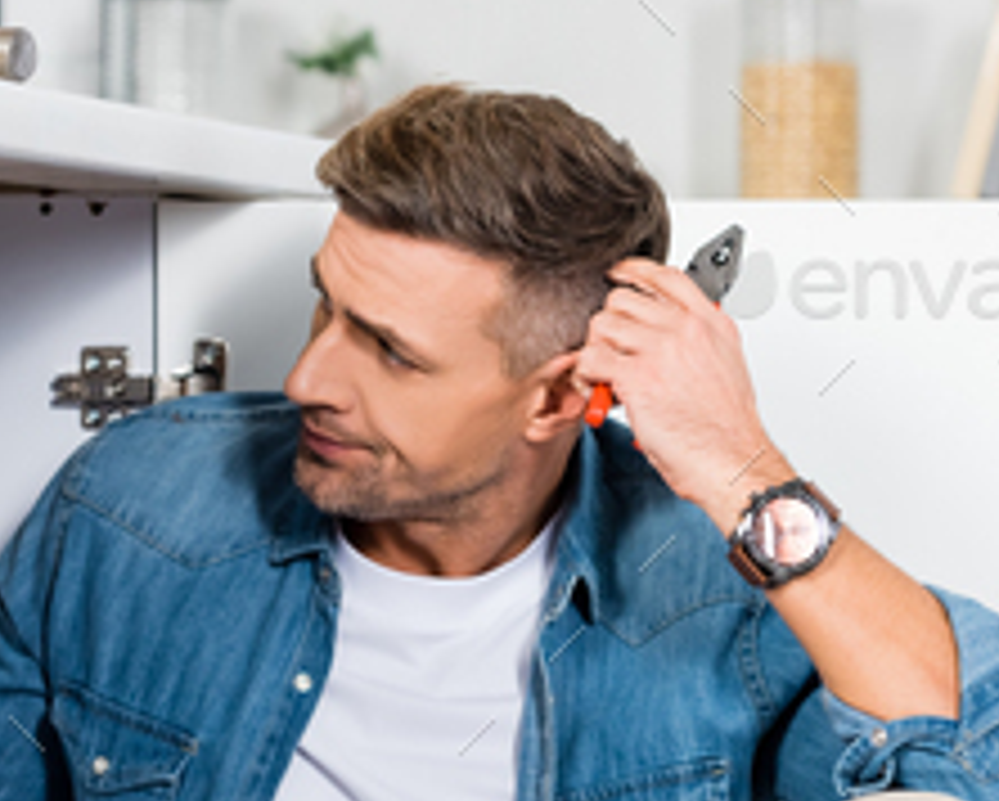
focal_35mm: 254
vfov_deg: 6.1
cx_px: 230
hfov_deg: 7.6
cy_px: 495
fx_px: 7517
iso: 200
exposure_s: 1/200
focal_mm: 102
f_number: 4
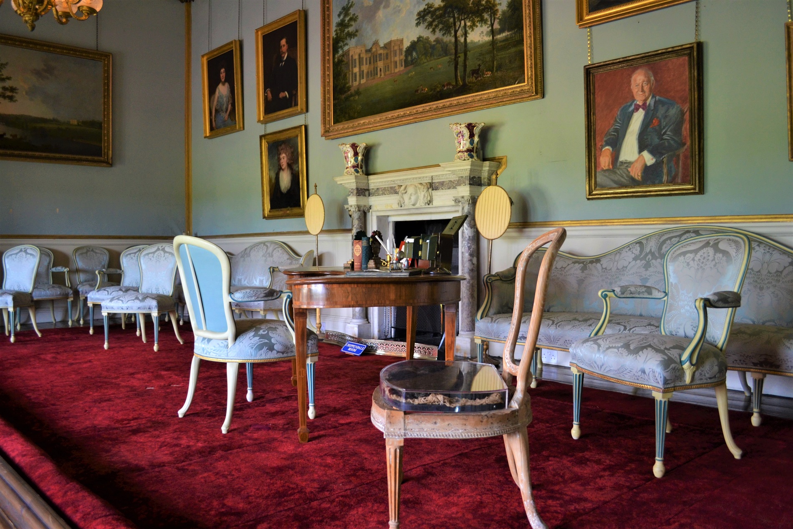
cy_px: 264
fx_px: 661
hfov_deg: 61.9
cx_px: 396
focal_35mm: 30
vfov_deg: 43.6
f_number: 3.8
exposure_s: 1/30
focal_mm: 20
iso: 400
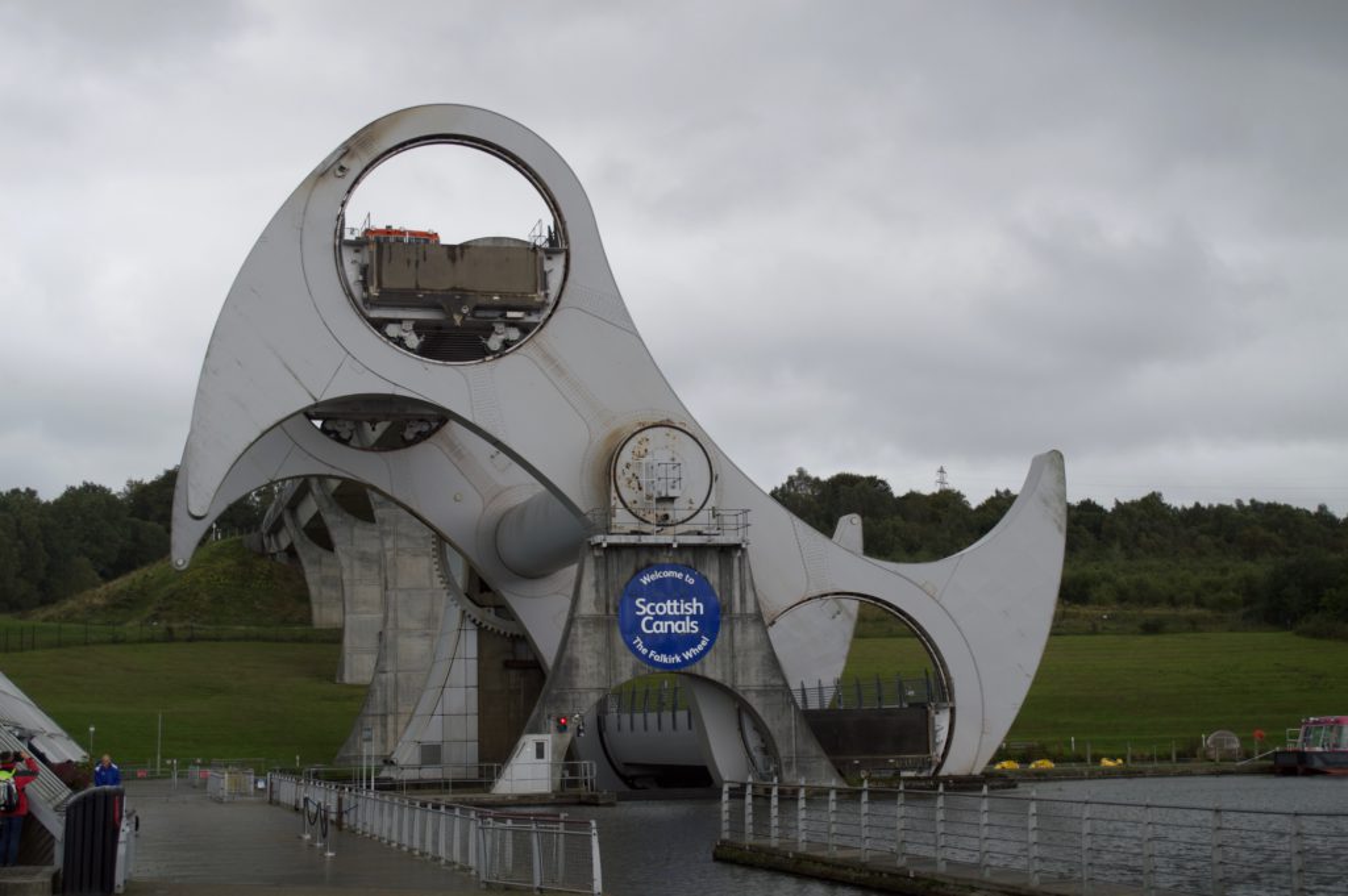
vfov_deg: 25.7
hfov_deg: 37.9
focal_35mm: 52
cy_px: 448
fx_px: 1964
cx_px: 674
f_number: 6.3
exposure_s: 1/160
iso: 100
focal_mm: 35
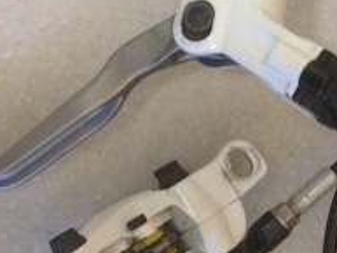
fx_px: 1413
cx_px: 447
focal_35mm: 145
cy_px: 147
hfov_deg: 13.1
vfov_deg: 10.2
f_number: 2.4
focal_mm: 4.28
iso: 125
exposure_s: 1/20
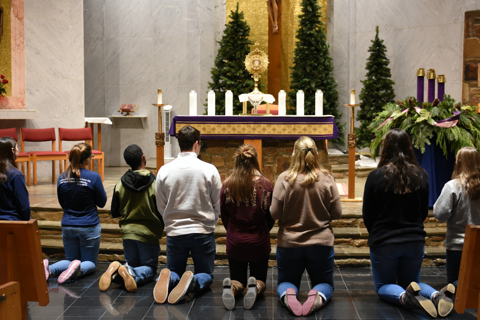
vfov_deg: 23.8
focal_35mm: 57
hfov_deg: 35.1
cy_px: 160
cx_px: 240
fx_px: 760
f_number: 2.8
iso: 800
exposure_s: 1/60
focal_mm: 38
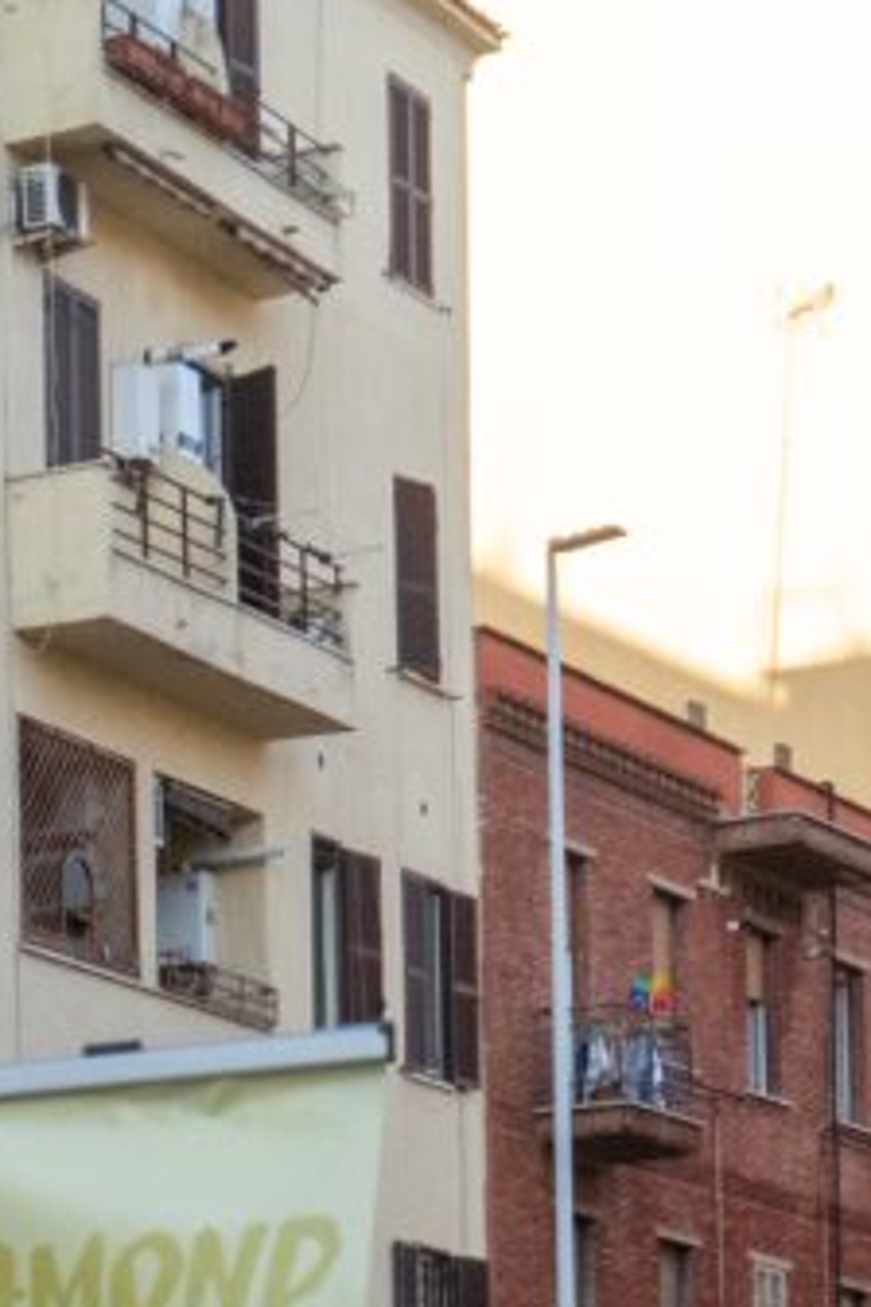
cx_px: -1085
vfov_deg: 12.1
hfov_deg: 8.0
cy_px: 2081
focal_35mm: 160
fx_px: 5806
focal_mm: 35
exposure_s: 1/1250
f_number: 9
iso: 3200
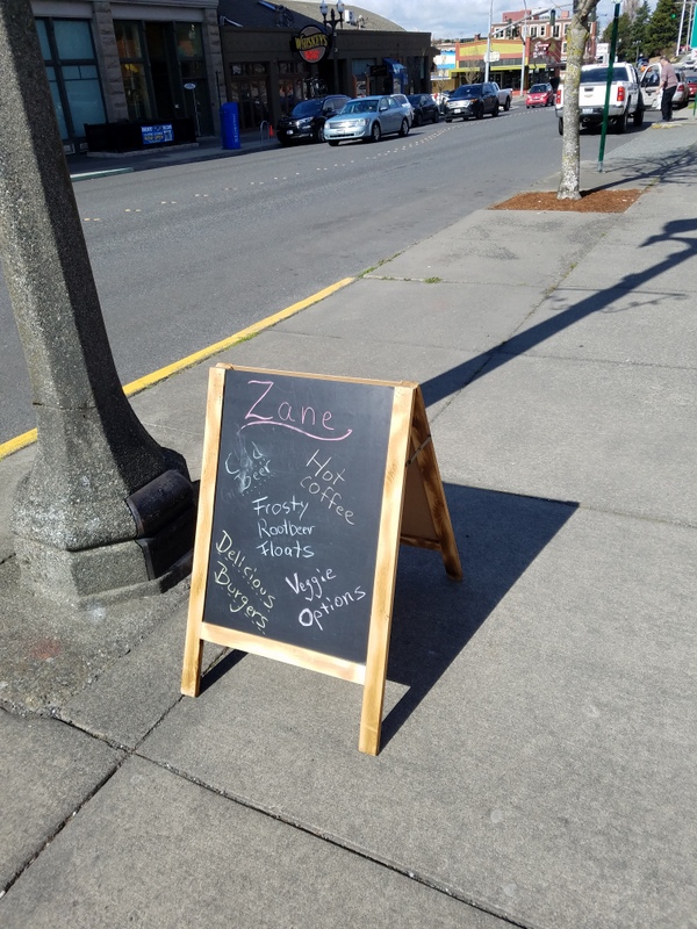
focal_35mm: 26
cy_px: 464
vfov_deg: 67.3
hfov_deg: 53.1
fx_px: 698
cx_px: 348
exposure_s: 1/2176
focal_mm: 4.2
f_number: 1.7
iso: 50
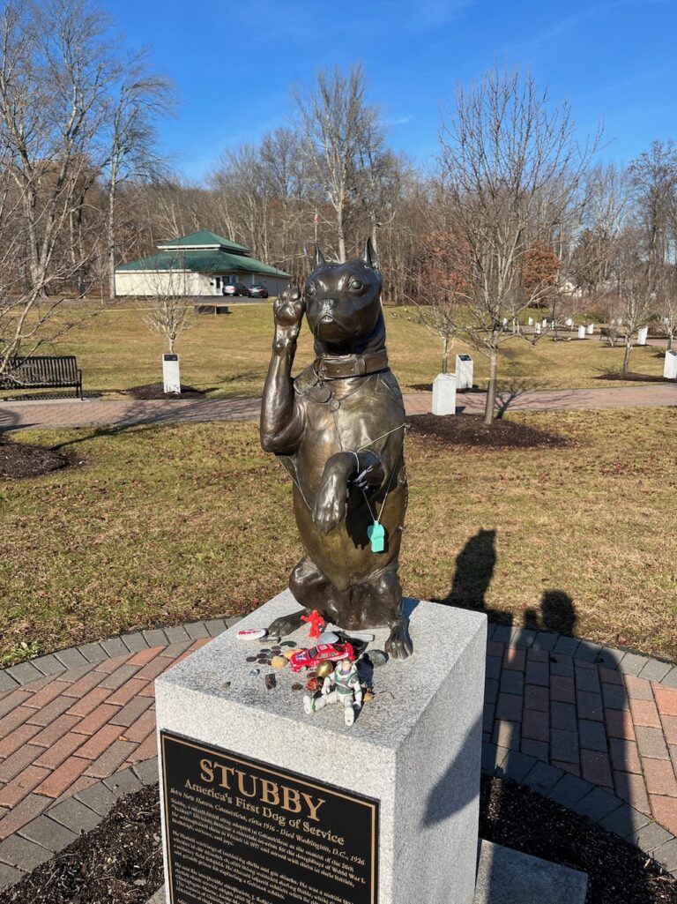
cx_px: 338
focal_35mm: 26
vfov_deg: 67.3
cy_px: 452
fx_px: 678
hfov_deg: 53.0
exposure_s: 1/2825
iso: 50
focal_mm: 5.1
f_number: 1.6
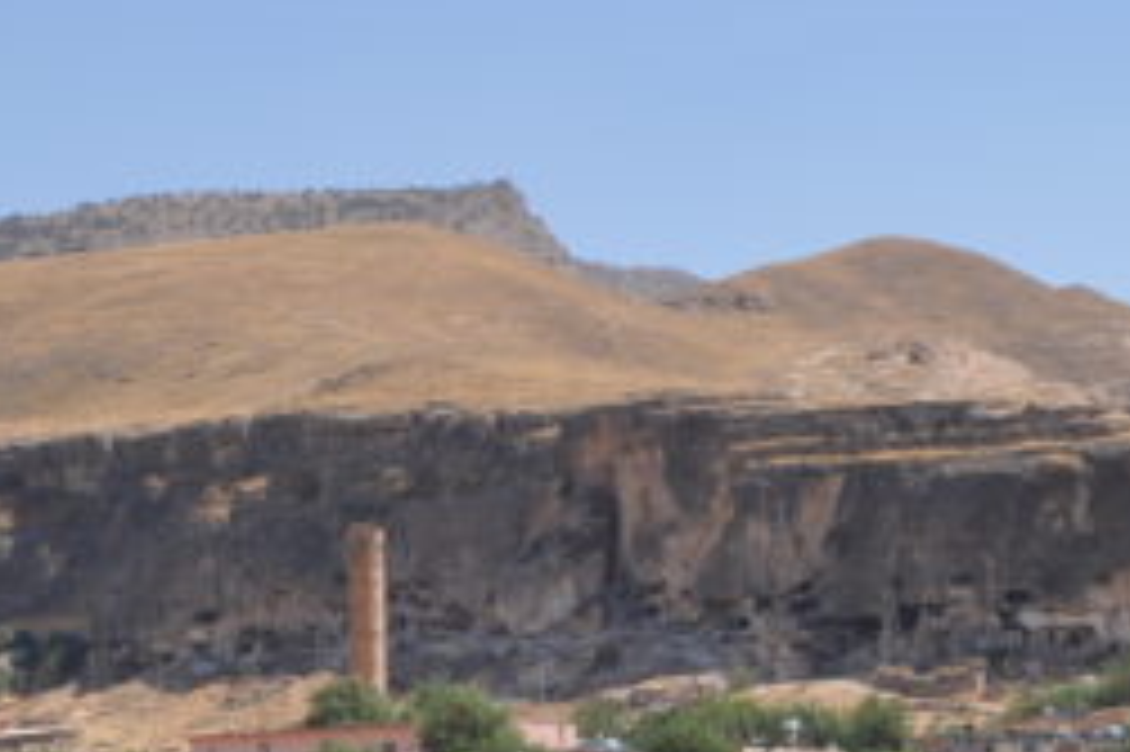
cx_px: 1067
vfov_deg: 9.7
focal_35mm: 140
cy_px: 896
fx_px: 4391
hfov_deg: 14.5
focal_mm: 26
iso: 200
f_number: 10
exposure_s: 1/400
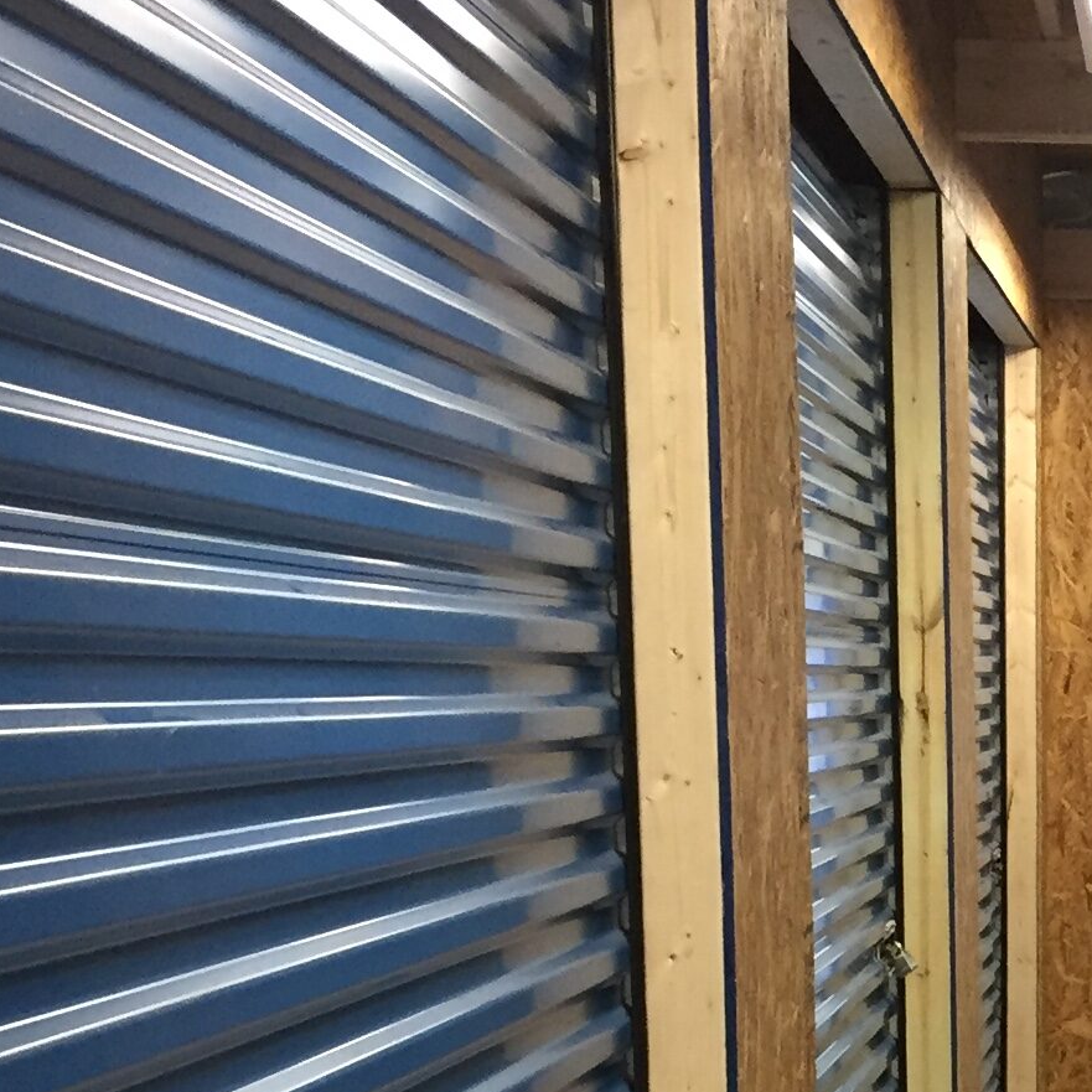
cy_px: 1349
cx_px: 1371
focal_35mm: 95
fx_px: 3391
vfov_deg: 17.4
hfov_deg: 17.3
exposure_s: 1/30
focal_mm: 4.15
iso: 160
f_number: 2.2
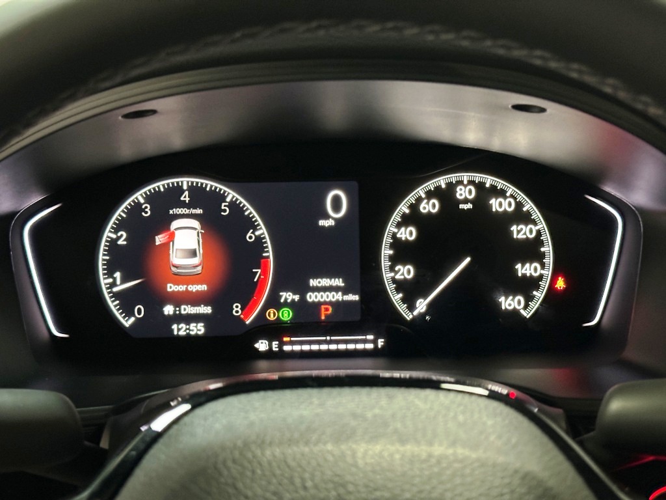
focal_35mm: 48
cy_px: 250
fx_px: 924
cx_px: 333
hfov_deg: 39.7
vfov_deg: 30.3
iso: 640
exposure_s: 1/30
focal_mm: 6.86
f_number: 1.78
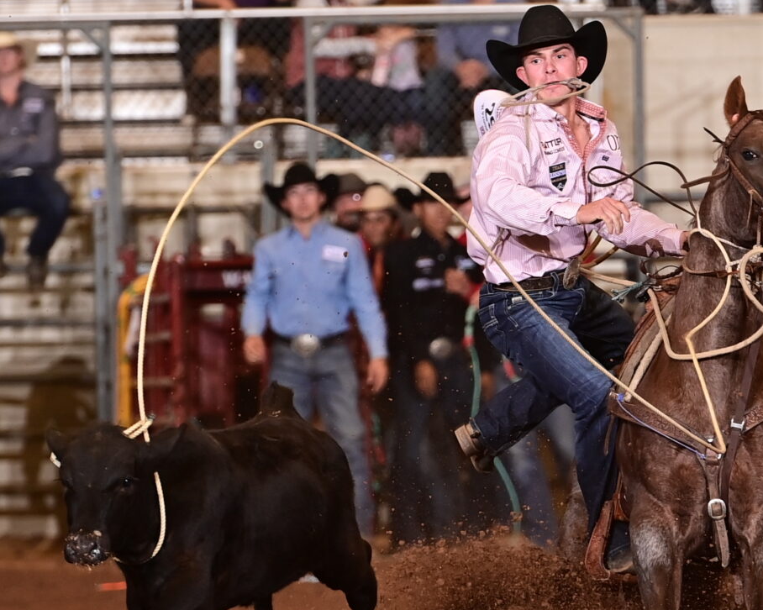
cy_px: 344
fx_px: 14336
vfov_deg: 2.4
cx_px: 604
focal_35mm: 635
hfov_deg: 3.0
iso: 800
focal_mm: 200
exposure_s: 1/250
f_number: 4
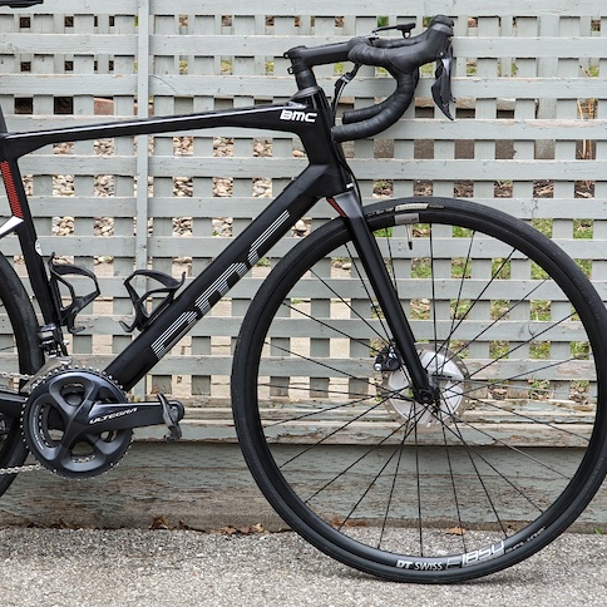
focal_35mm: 152
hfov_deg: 11.5
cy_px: 238
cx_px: 124
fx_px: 3016
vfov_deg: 11.5
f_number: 3.5
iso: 62
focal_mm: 19
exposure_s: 1/116
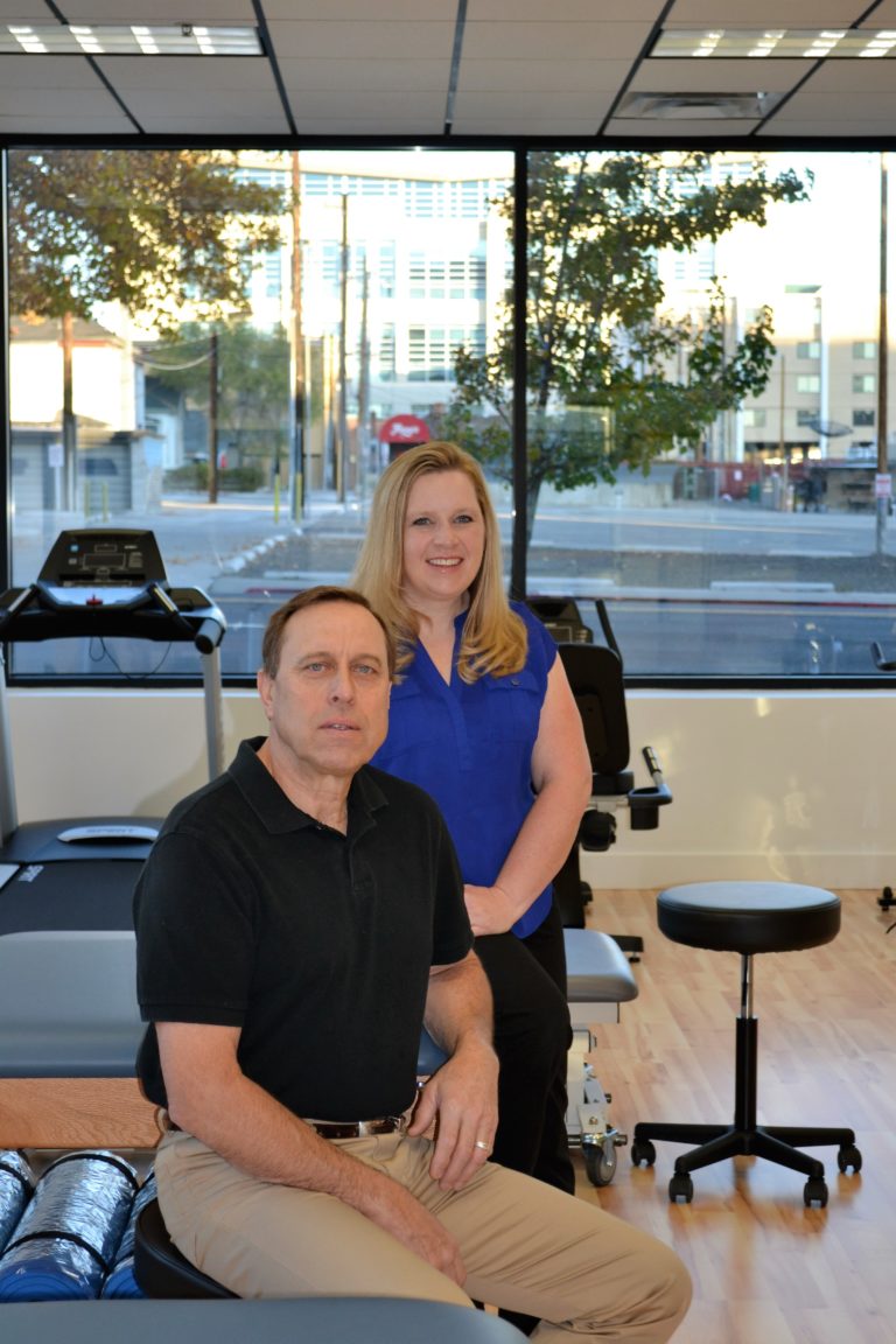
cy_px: 672
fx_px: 2240
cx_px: 448
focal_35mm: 60
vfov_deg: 33.4
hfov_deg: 22.6
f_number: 5.3
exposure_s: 1/125
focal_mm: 40
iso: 400
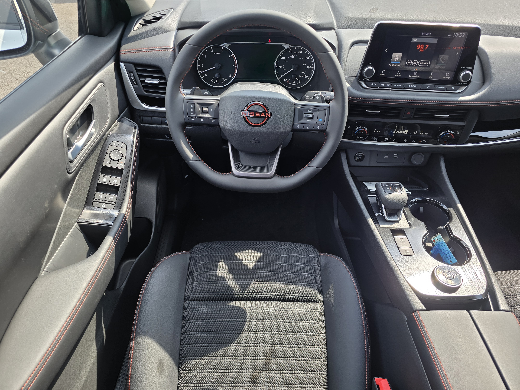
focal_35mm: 23
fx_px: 346
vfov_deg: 58.9
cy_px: 195
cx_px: 260
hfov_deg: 73.9
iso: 20
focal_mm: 6.3
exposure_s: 1/180
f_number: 1.7
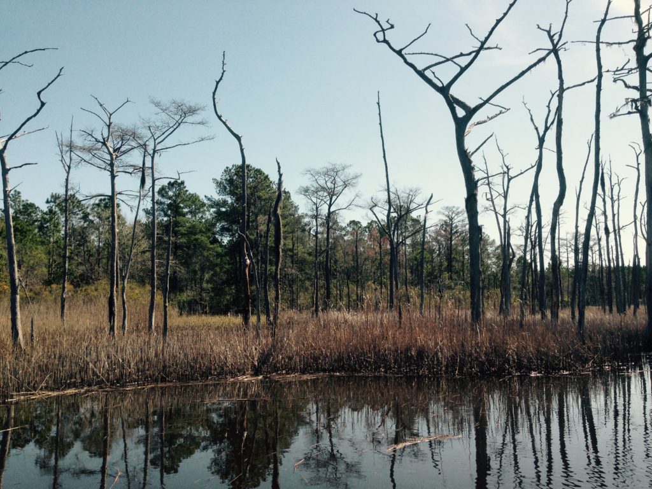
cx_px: 326
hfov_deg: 55.4
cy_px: 244
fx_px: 622
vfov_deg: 42.9
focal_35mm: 33
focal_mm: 4.12
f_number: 2.4
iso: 50
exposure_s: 1/1391
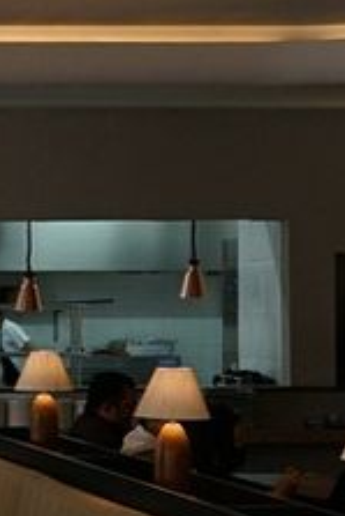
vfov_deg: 11.4
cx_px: -322
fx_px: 2598
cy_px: 257
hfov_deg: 7.3
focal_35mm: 181
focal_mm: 28
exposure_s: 1/100
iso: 400
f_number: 3.5
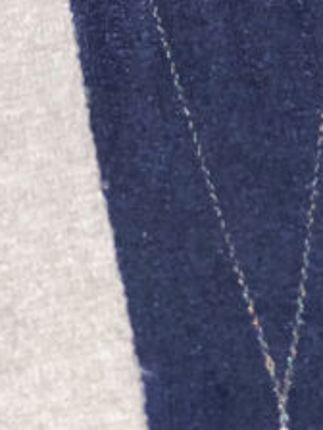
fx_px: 2961
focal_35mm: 238
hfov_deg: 6.2
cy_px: -443
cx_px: 298
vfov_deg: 7.9
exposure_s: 1/34
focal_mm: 6
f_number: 2
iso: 125
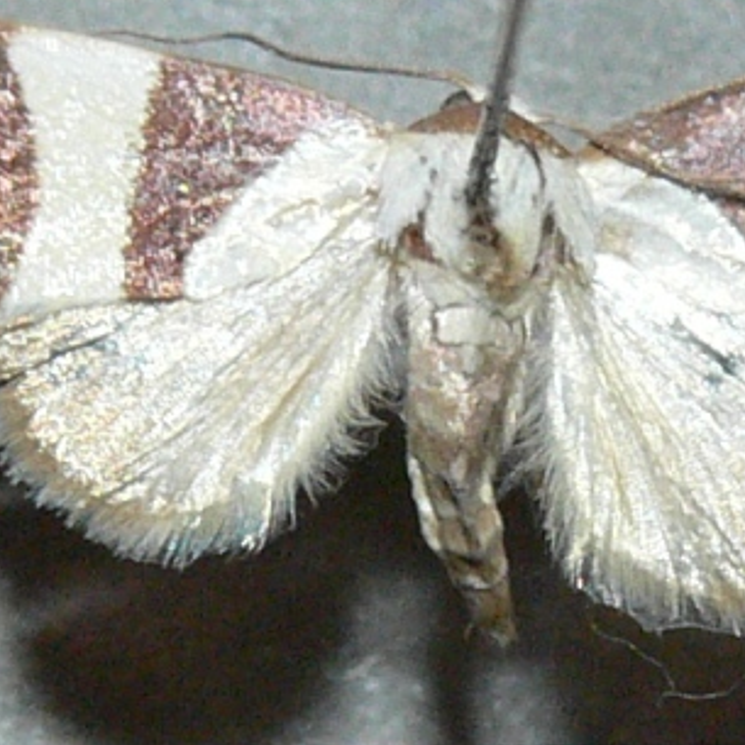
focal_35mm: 65
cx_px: 457
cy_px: 393
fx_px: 1583
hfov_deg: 26.4
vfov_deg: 26.5
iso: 100
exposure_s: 1/30
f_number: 4
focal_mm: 7.4
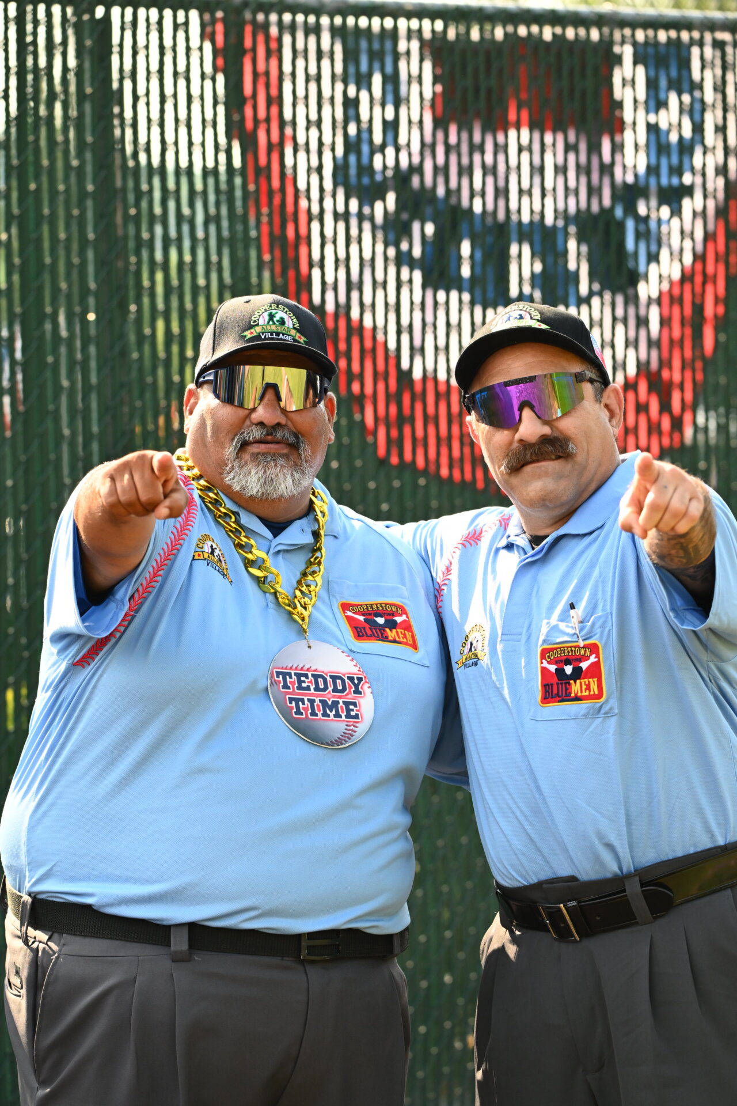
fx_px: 5527
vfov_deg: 11.4
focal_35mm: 180
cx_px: 368
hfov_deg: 7.6
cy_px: 553
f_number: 5.6
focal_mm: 180
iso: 1600
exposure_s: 1/1250
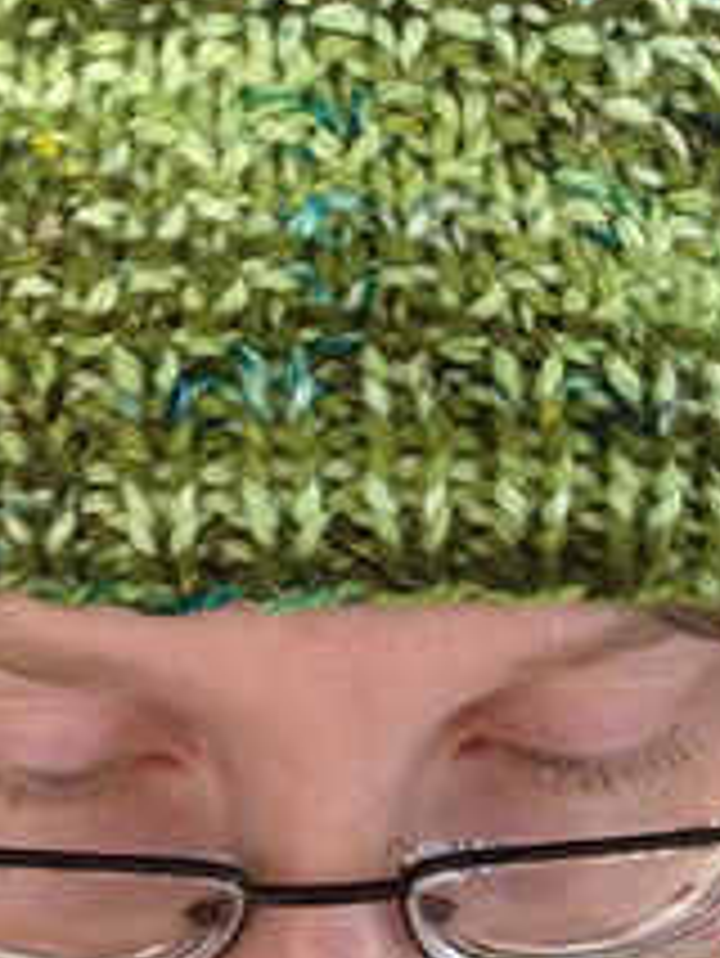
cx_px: 295
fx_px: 2272
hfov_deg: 18.0
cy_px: 85
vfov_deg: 23.2
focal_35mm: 82
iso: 320
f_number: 2.4
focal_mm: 4.28
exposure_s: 1/15
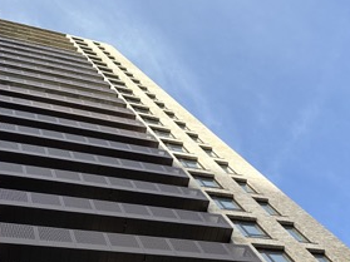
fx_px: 556
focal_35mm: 55
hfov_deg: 34.9
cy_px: 249
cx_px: 202
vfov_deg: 25.5
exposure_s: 1/2028
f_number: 1.78
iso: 80
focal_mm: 6.86
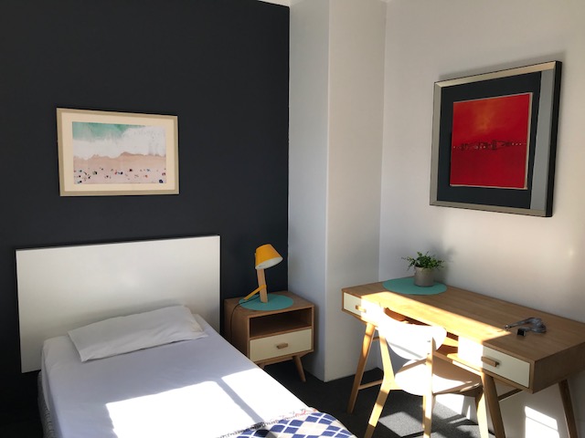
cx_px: 292
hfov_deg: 63.4
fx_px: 473
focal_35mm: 28
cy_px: 219
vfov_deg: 49.7
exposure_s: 1/456
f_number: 1.8
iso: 20
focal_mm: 3.99
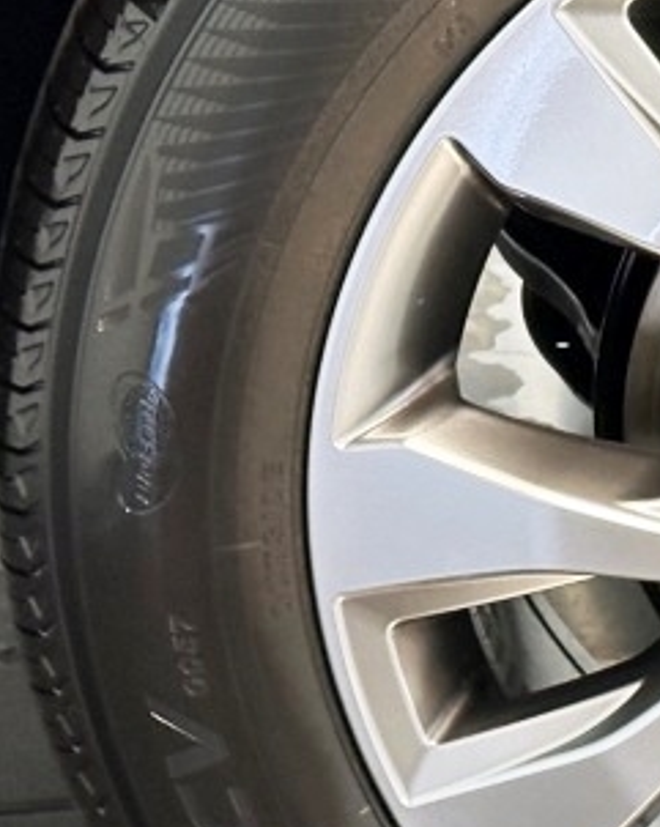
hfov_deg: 9.4
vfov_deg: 12.1
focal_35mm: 159
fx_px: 3888
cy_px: 471
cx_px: 1046
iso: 500
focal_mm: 6.86
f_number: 1.78
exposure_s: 1/30
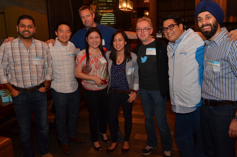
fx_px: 194
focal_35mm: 30
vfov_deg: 44.0
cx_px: 123
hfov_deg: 62.7
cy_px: 74
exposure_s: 1/50
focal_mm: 17
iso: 800
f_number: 4
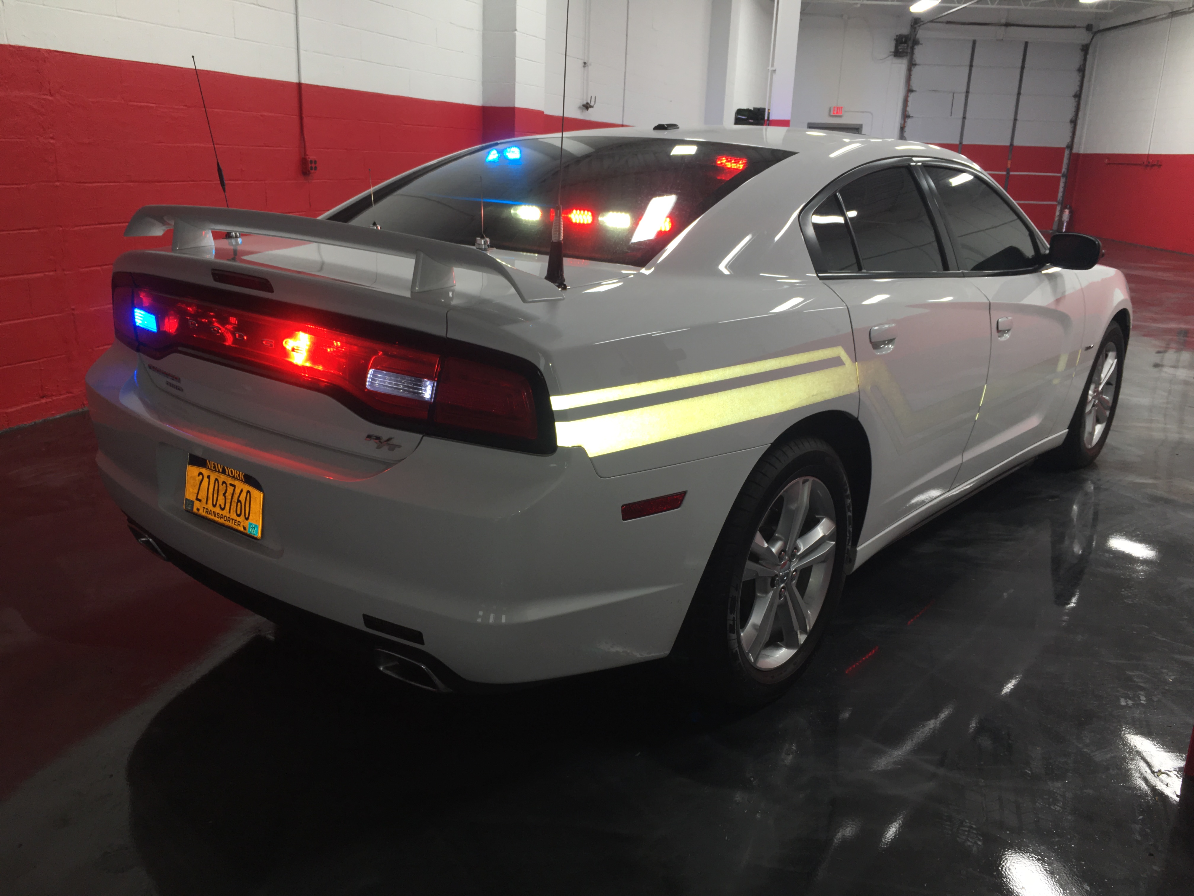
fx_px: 1000
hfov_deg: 61.7
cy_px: 448
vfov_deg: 48.2
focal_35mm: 29
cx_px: 597
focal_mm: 4.15
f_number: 2.2
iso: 25
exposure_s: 1/41
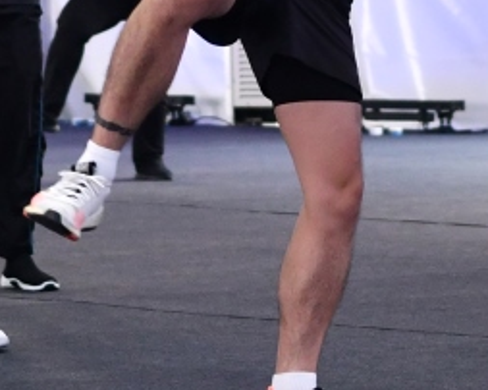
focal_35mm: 294
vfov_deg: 5.2
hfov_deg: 6.6
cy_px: -209
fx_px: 4243
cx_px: 131
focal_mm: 44
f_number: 2.8
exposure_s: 1/400
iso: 1250
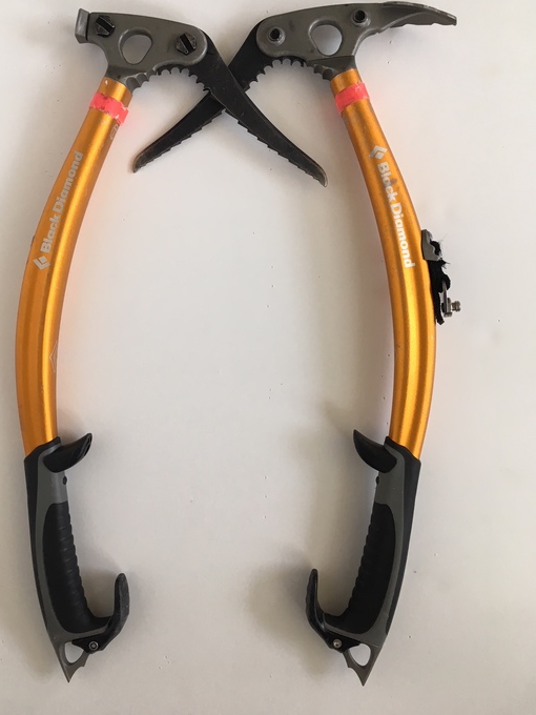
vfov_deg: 56.7
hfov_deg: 44.1
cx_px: 243
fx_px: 661
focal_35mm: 32
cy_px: 322
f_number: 2.2
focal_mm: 4.15
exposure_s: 1/30
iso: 25
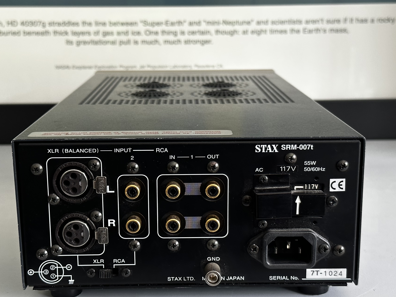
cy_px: 161
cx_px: 191
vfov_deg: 25.7
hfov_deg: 33.8
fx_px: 652
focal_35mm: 57
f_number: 1.78
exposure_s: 1/46
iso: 250
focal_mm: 6.86
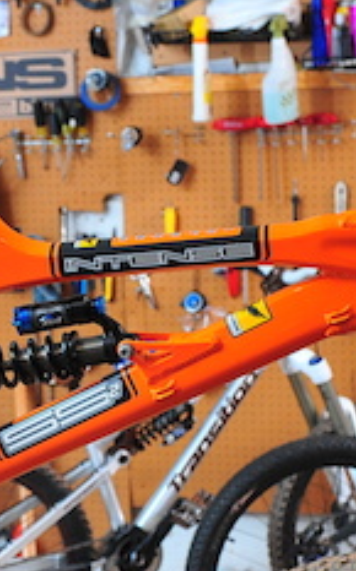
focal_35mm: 98
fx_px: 1526
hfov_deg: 13.2
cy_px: 353
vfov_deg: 21.2
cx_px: 42
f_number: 5
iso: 800
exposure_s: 1/100
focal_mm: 28
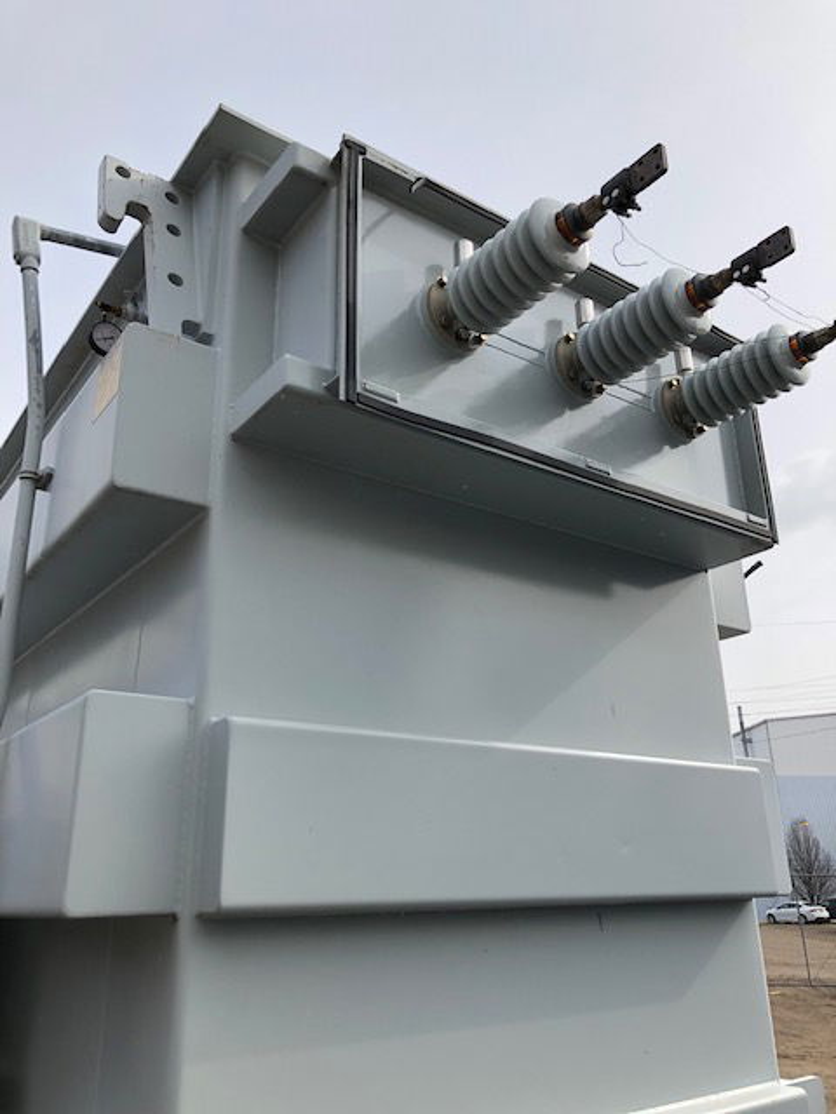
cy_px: 557
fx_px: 902
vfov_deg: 63.4
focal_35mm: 28
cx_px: 418
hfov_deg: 49.7
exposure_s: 1/1453
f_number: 1.8
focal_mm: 3.99
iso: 20
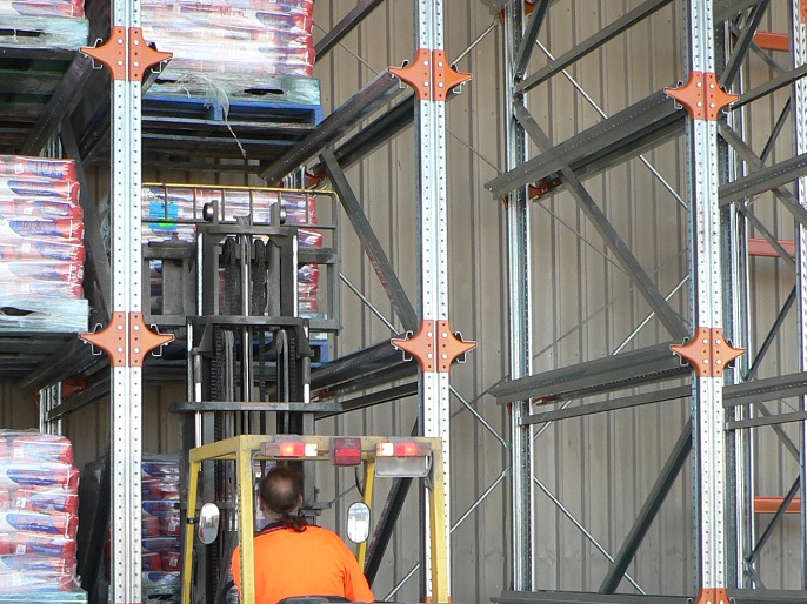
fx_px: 1631
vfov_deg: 20.7
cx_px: 265
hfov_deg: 27.6
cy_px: 515
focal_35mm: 70
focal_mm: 6
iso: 80
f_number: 2.8
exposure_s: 1/100
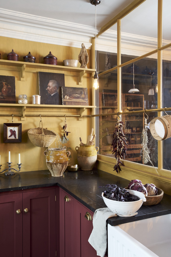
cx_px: 86
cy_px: 128
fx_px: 235
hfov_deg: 40.0
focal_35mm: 33
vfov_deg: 57.2
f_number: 11
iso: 400
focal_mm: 33
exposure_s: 4
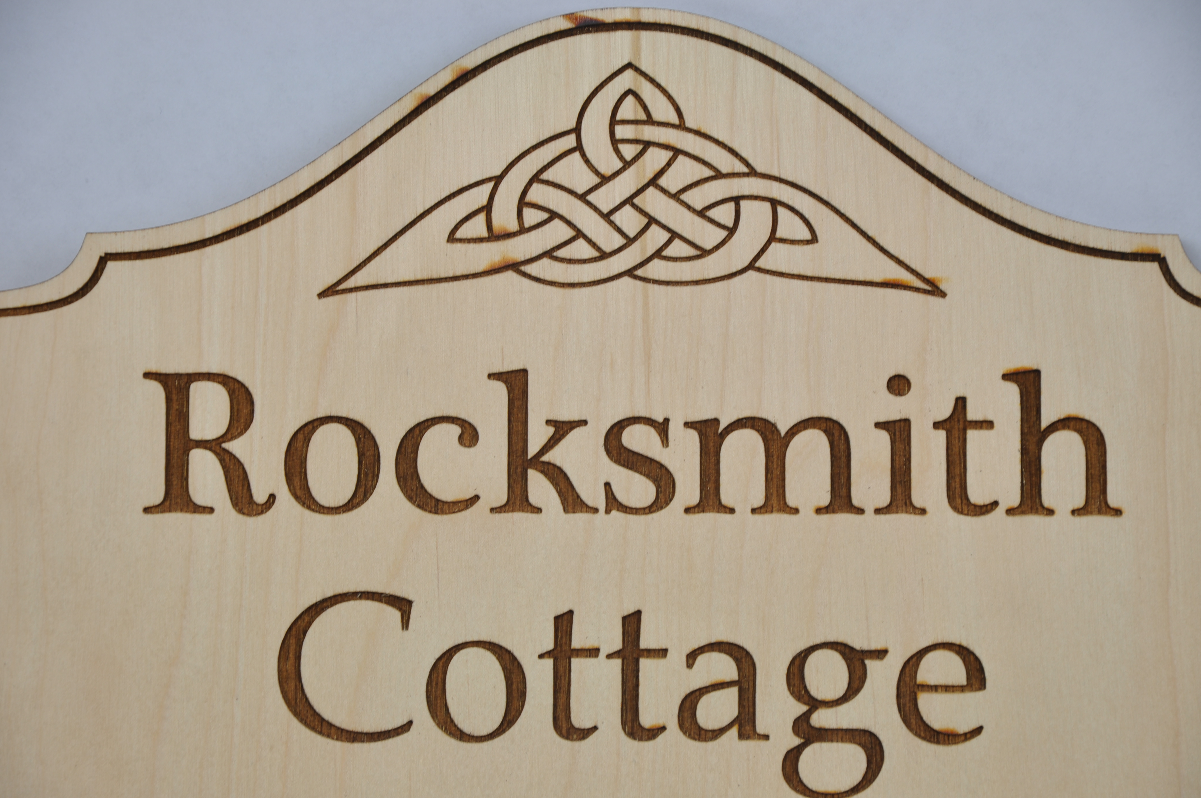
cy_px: 399
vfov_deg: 8.7
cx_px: 600
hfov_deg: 13.1
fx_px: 5248
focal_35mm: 158
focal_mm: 105
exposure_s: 1/30
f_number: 9
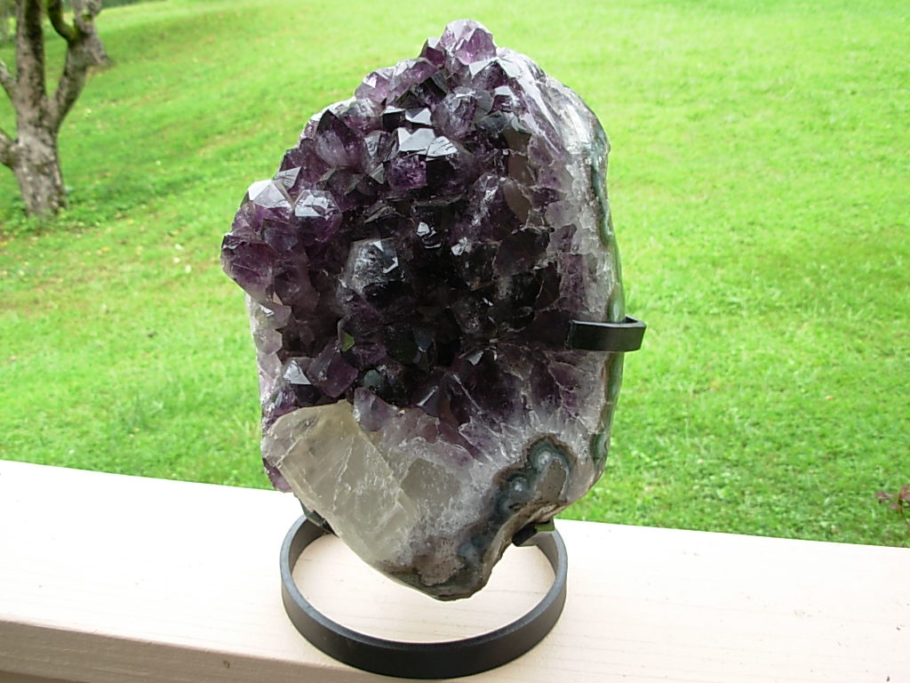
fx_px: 999
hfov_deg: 49.0
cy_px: 342
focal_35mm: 38
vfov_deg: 37.7
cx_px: 455
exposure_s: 1/192
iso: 50
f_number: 2.9
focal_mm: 6.3
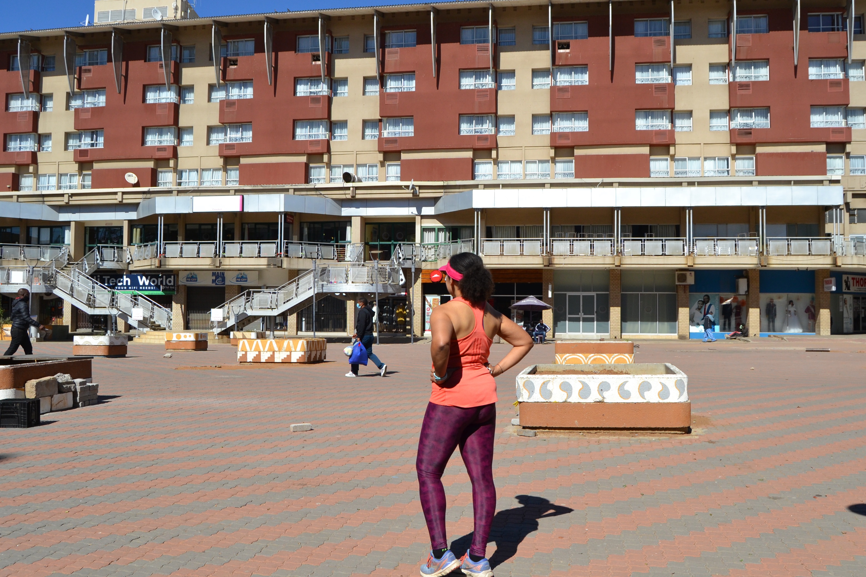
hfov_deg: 59.4
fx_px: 759
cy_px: 281
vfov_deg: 41.6
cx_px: 444
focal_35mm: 32
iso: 400
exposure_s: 1/2000
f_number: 7.1
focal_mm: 19
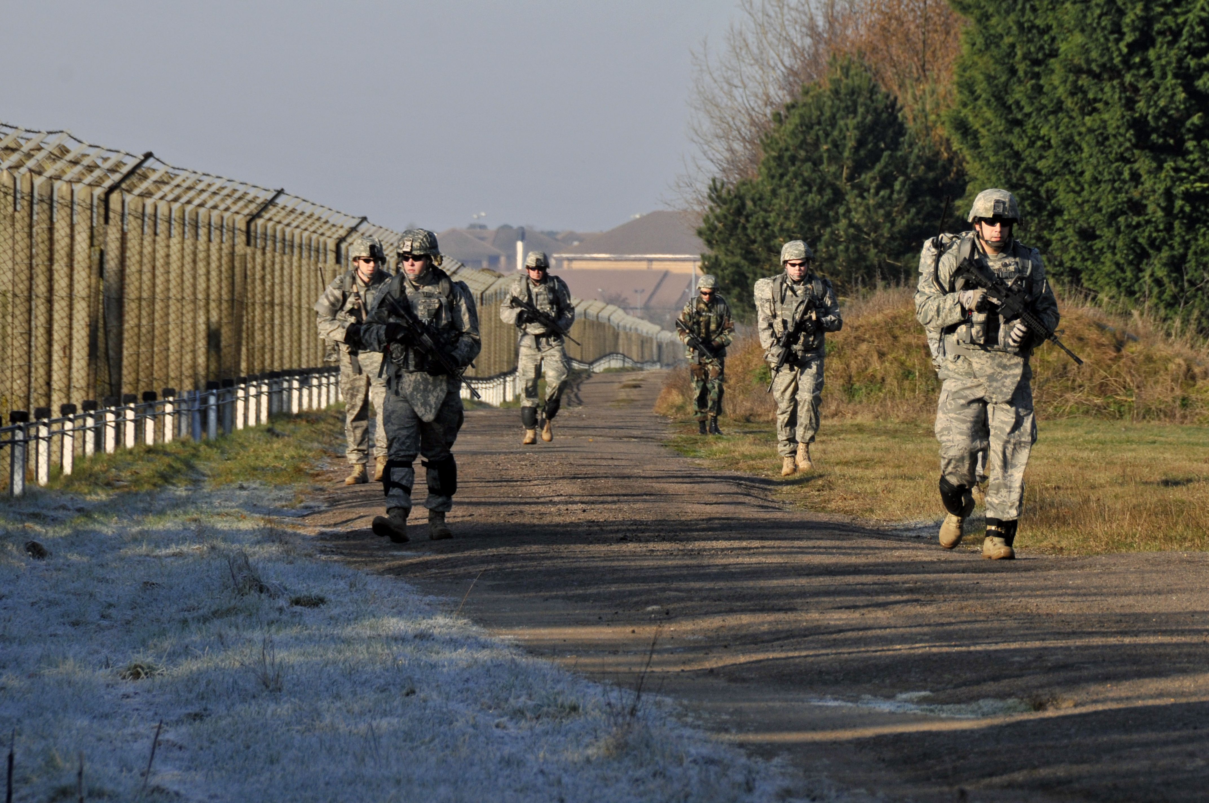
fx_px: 10063
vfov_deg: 4.6
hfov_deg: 6.9
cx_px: 604
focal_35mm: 300
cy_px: 402
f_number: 9
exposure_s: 1/400
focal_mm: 200
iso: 250
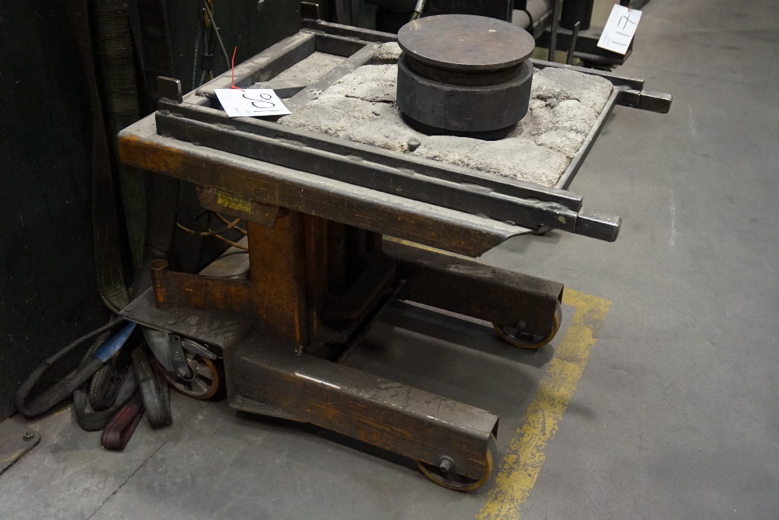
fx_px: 779
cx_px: 390
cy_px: 260
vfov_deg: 36.9
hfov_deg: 53.1
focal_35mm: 36
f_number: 4.5
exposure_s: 1/60
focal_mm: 24
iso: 3200
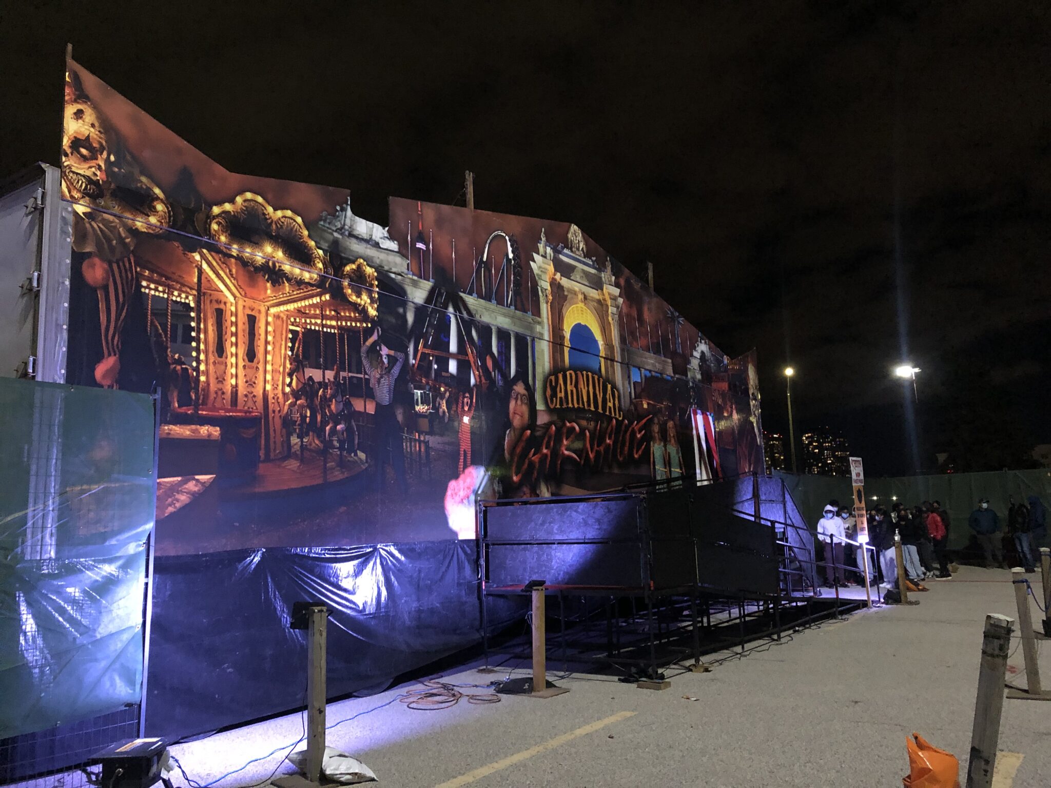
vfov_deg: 49.7
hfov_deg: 63.4
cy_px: 394
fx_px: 850
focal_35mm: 28
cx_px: 526
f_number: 1.8
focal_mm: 4
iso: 80
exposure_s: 1/5
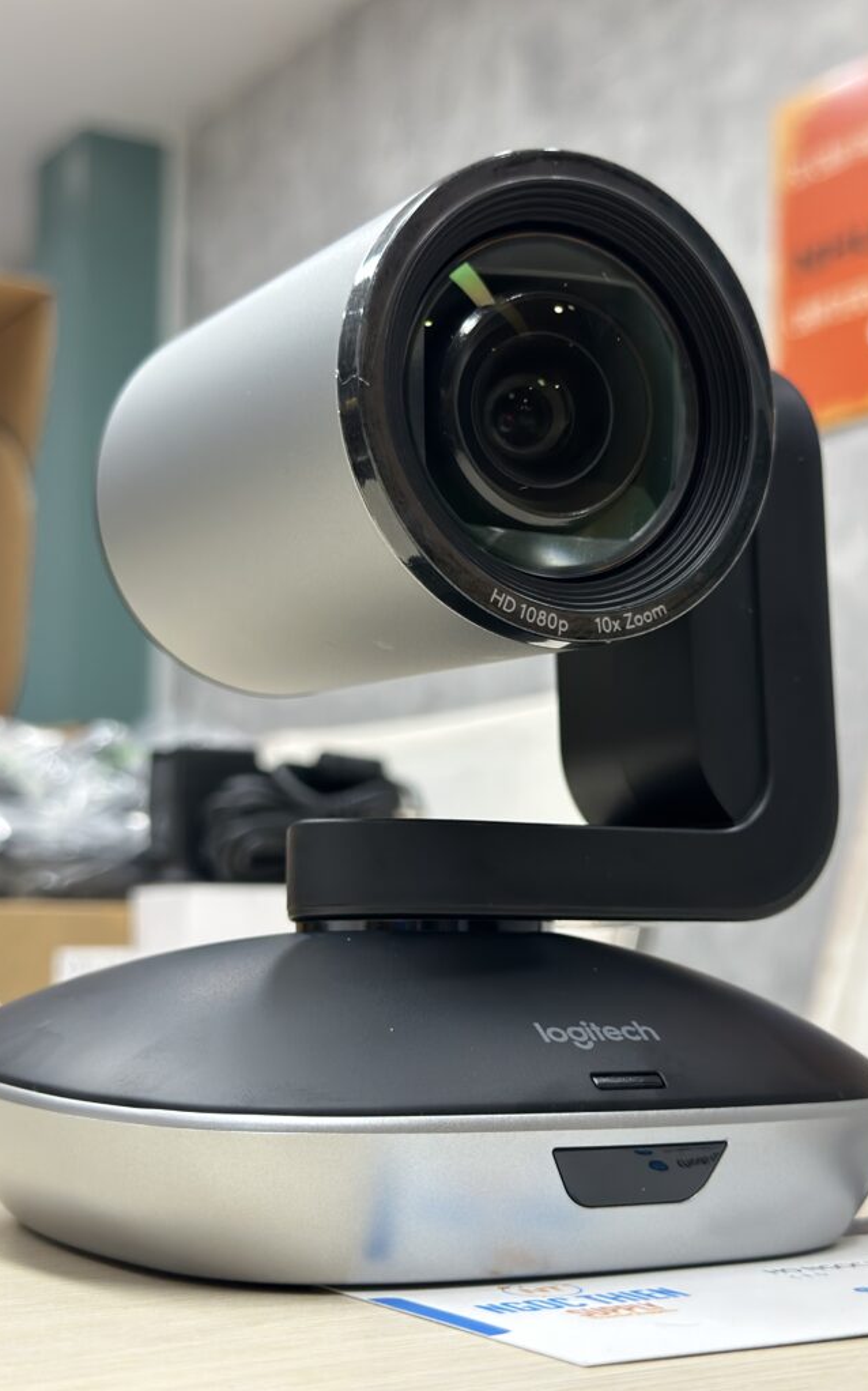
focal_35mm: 51
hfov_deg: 25.3
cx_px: 384
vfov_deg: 39.6
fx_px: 1932
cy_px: 696
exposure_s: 1/100
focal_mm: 6.86
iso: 160
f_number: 1.78
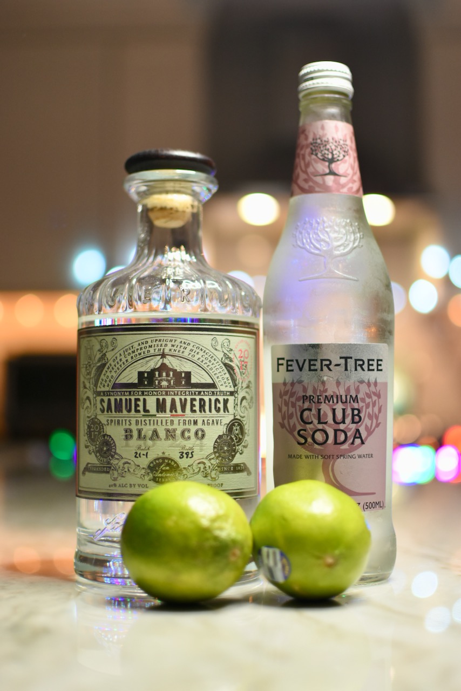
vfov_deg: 37.8
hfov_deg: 25.8
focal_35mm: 52
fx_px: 1008
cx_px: 230
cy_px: 346
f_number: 1.8
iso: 800
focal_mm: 35
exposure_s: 1/100
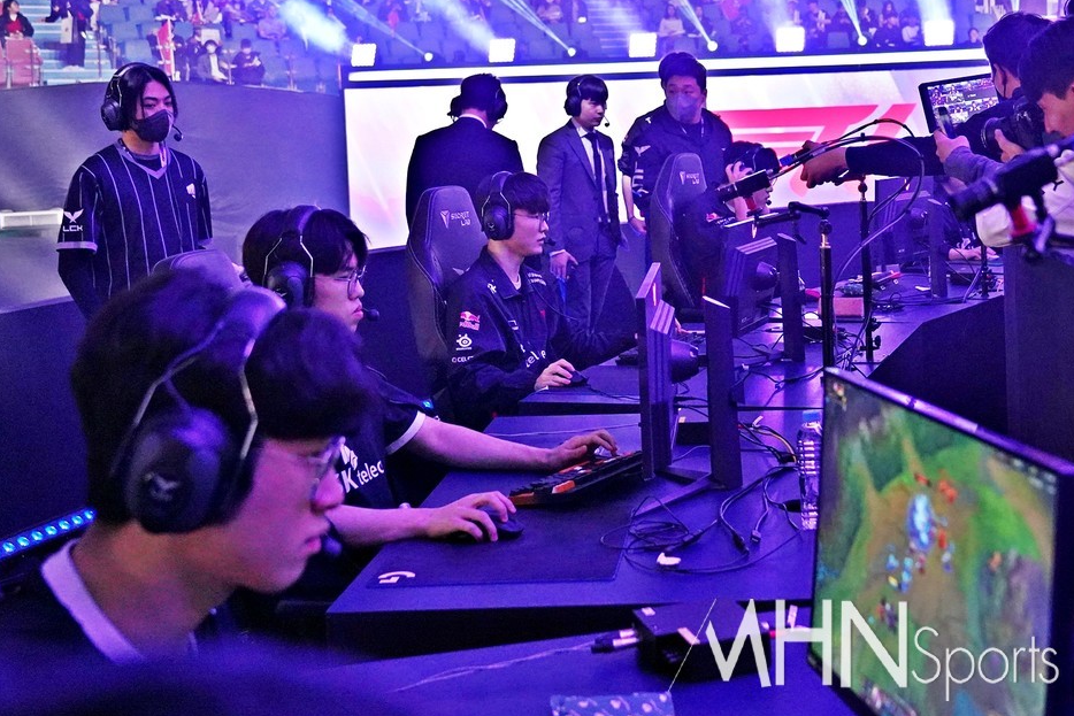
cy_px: 352
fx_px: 1104
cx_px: 527
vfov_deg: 36.0
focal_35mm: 37
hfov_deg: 51.9
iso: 5000
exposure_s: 1/160
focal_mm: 36
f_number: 4
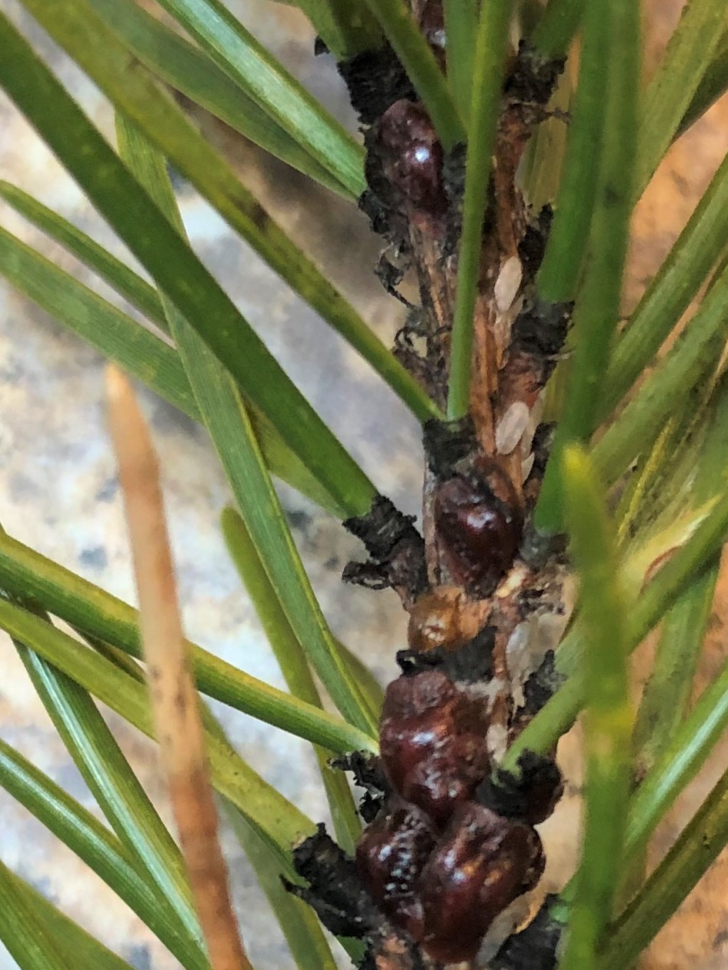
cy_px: 670
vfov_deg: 45.8
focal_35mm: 40
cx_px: 481
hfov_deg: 35.6
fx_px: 1121
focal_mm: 3.99
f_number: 1.8
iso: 40
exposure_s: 1/30
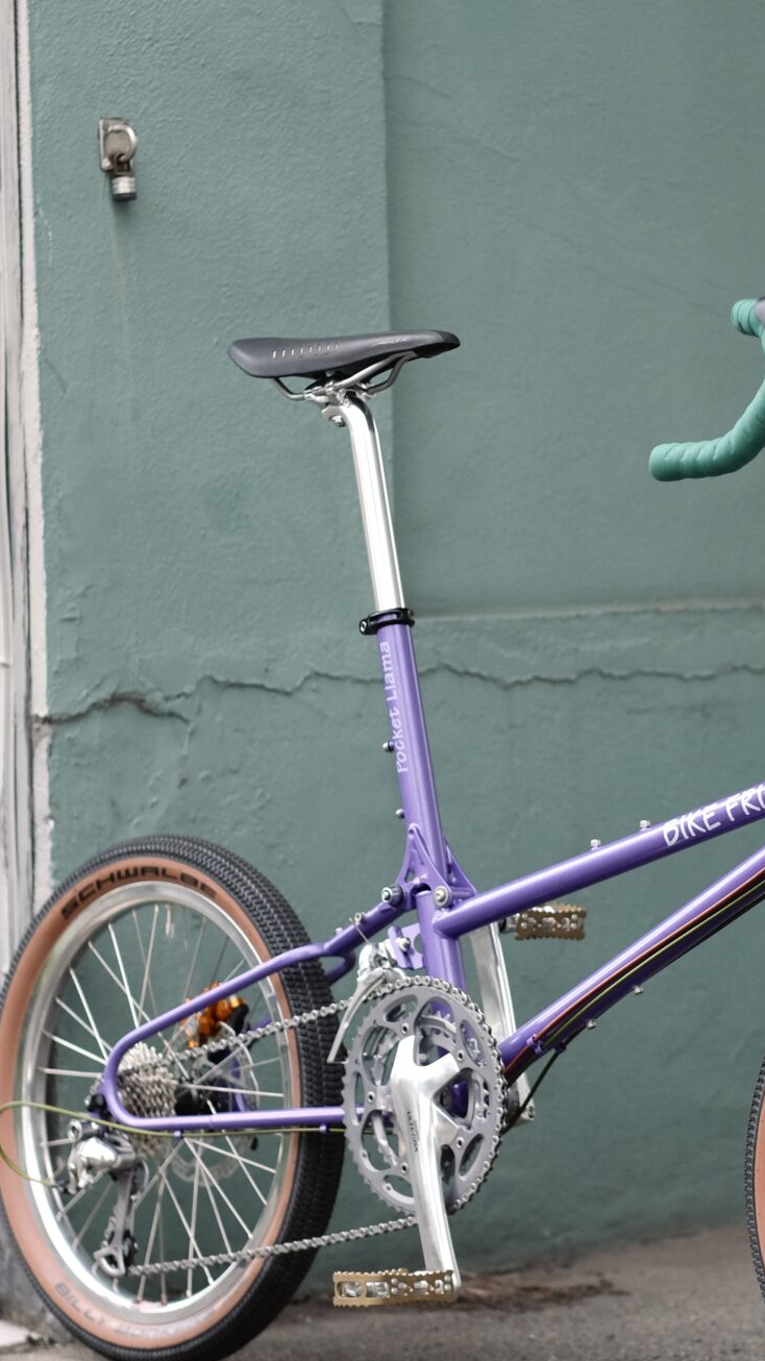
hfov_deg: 8.8
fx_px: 4980
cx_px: 612
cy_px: 551
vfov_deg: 15.6
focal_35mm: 138
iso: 640
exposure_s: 1/400
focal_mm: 56
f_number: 2
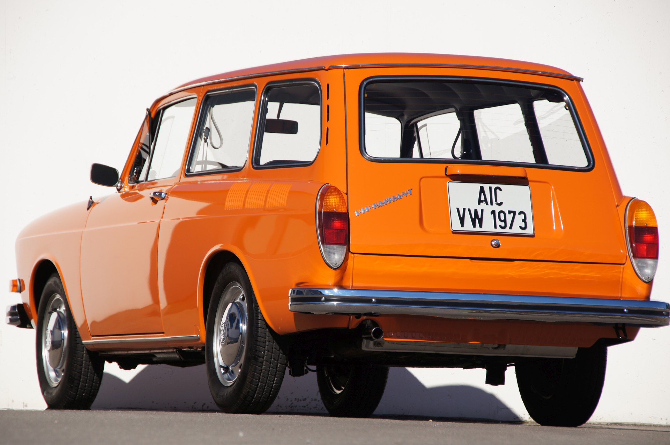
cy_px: 222
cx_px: 335
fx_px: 4181
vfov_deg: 6.1
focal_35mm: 225
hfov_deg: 9.2
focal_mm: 150
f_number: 8
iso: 100
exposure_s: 1/400
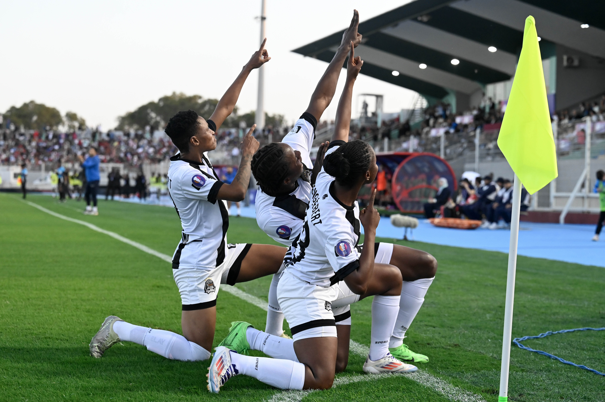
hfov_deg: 28.9
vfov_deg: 19.4
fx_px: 1176
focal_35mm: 70
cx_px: 302
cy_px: 201
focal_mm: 70
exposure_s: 1/2000
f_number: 4
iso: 3200
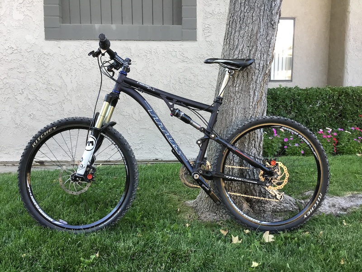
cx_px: 181
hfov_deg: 58.4
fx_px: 324
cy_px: 136
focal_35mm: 31
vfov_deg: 45.4
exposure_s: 1/30
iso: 25
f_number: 2.4
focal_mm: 3.3
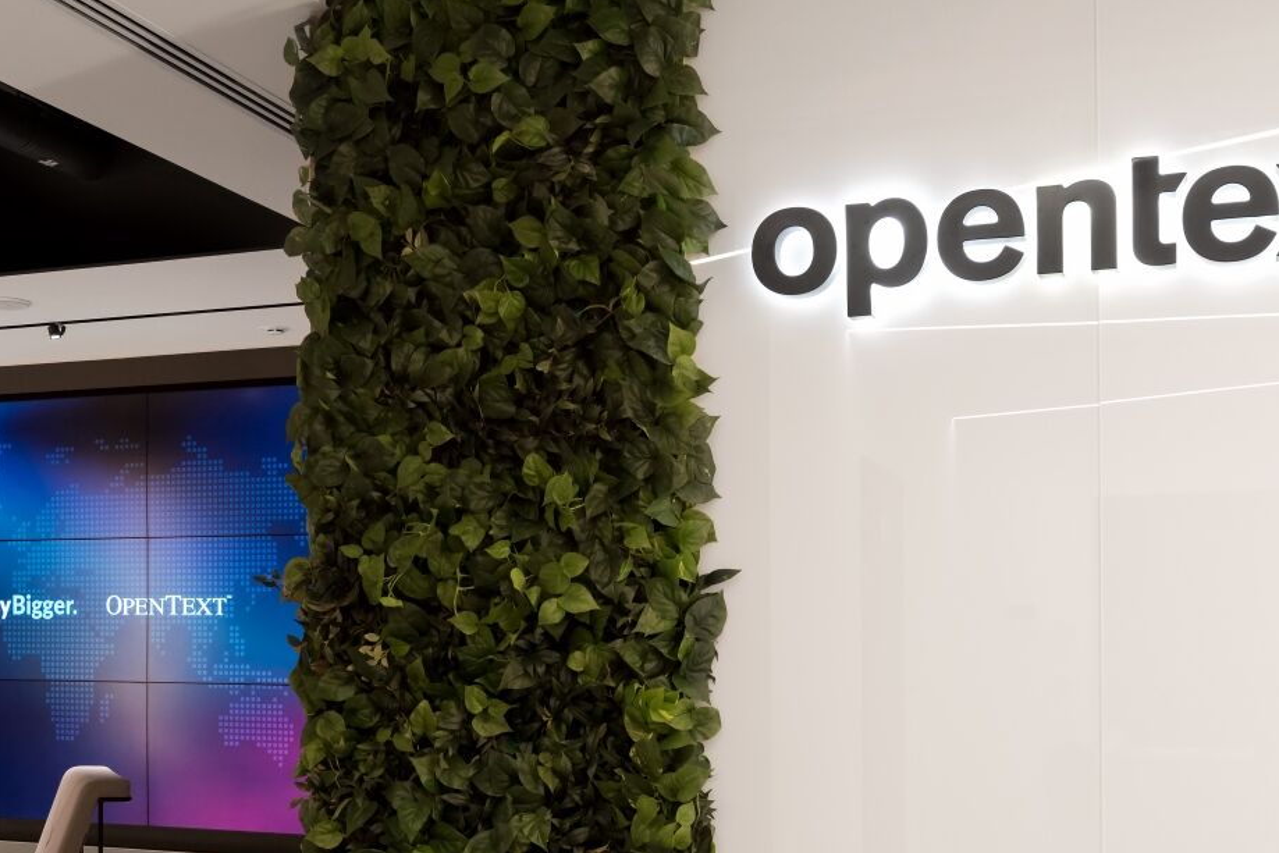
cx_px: 424
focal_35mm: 47
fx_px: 1670
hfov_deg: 41.4
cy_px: 564
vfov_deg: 28.5
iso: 800
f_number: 8
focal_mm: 24
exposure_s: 1/13
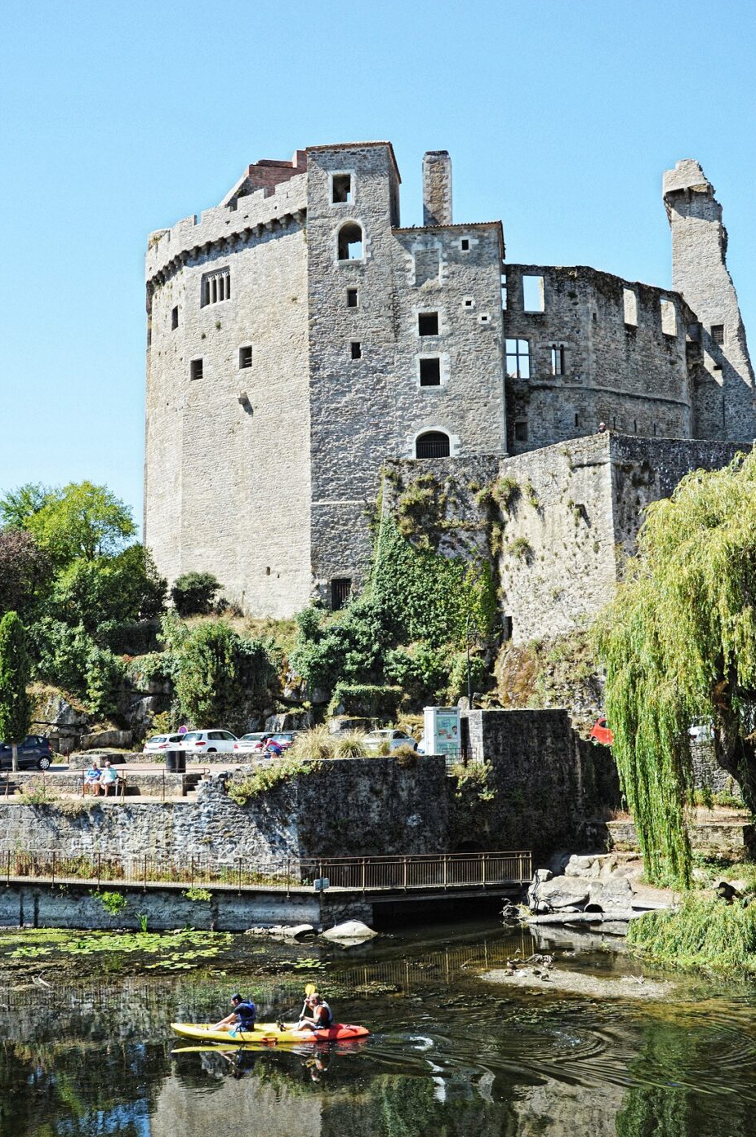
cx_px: 344
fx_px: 1357
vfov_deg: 45.4
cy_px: 605
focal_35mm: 43
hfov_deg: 31.1
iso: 100
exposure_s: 1/200
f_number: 7.1
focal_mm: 26
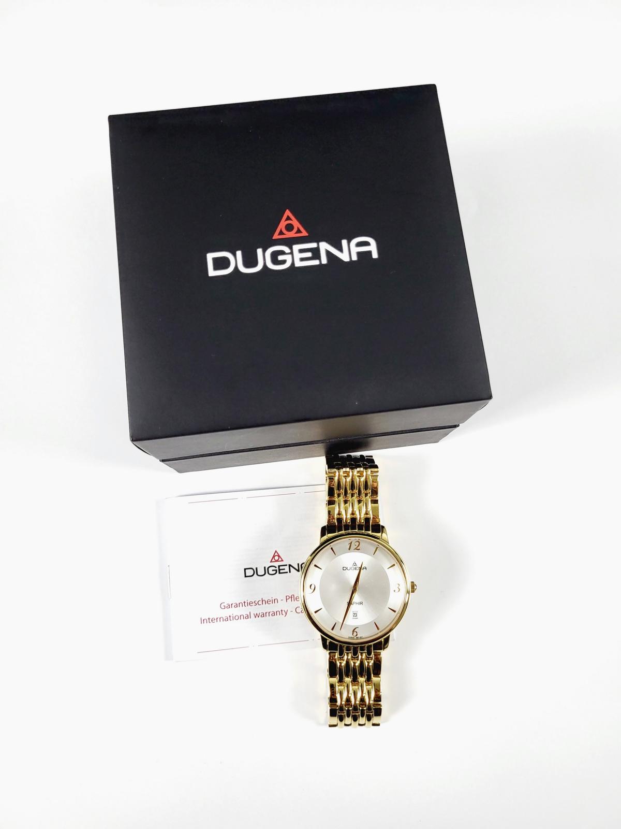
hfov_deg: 53.1
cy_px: 414
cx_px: 310
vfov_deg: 67.3
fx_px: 622
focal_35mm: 26
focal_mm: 5.4
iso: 200
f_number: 1.8
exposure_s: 1/100
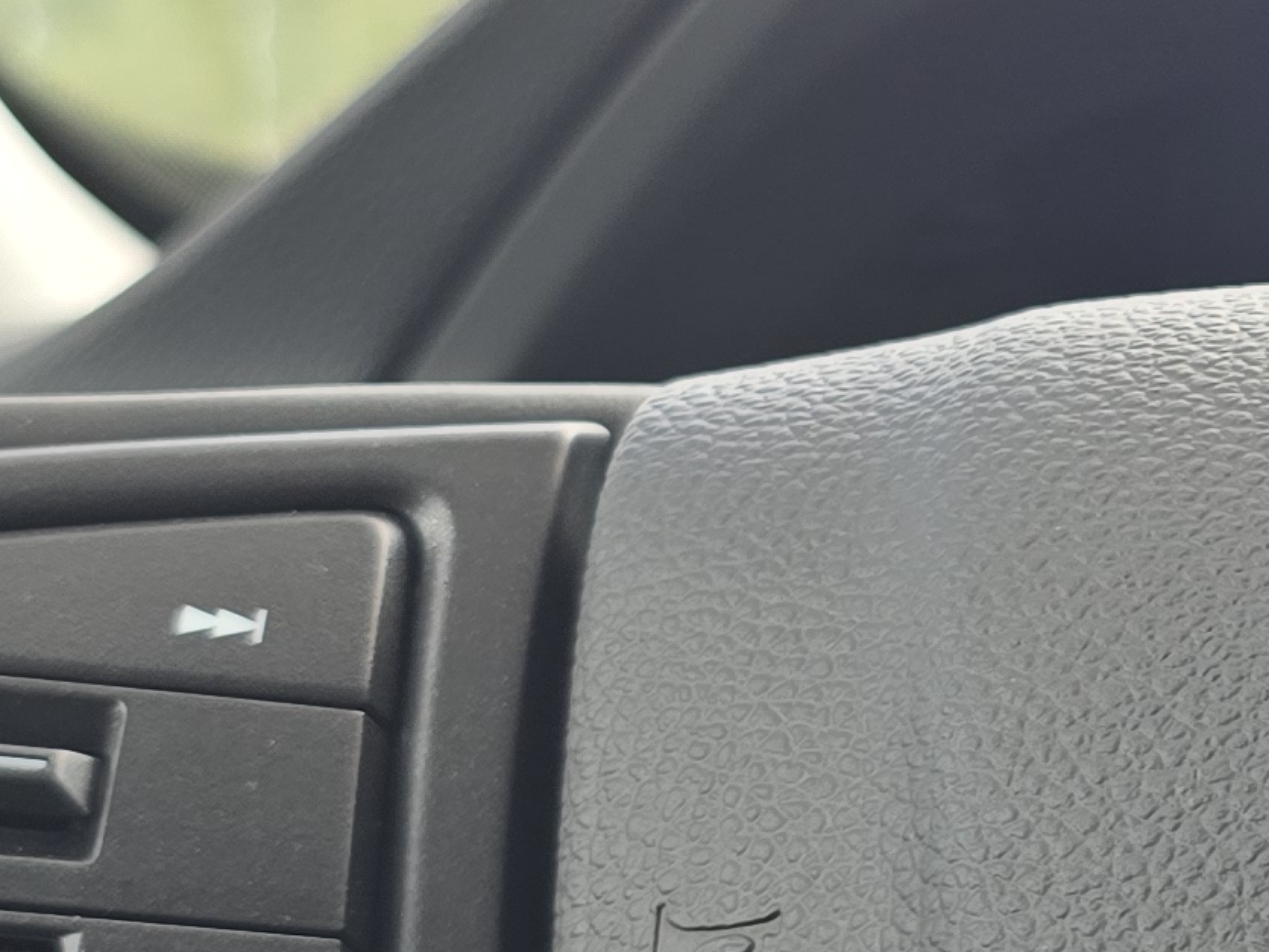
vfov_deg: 13.5
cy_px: 380
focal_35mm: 110
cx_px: 1746
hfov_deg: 16.7
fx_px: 4033
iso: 32
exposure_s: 1/120
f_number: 1.7
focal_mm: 6.3
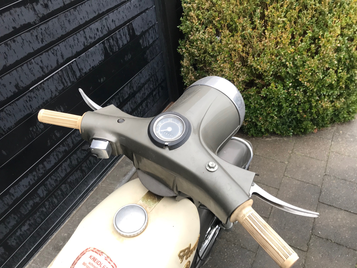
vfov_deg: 49.7
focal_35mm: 28
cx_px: 178
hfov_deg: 63.4
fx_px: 289
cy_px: 134
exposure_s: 1/88
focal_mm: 3.99
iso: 32
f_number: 1.8
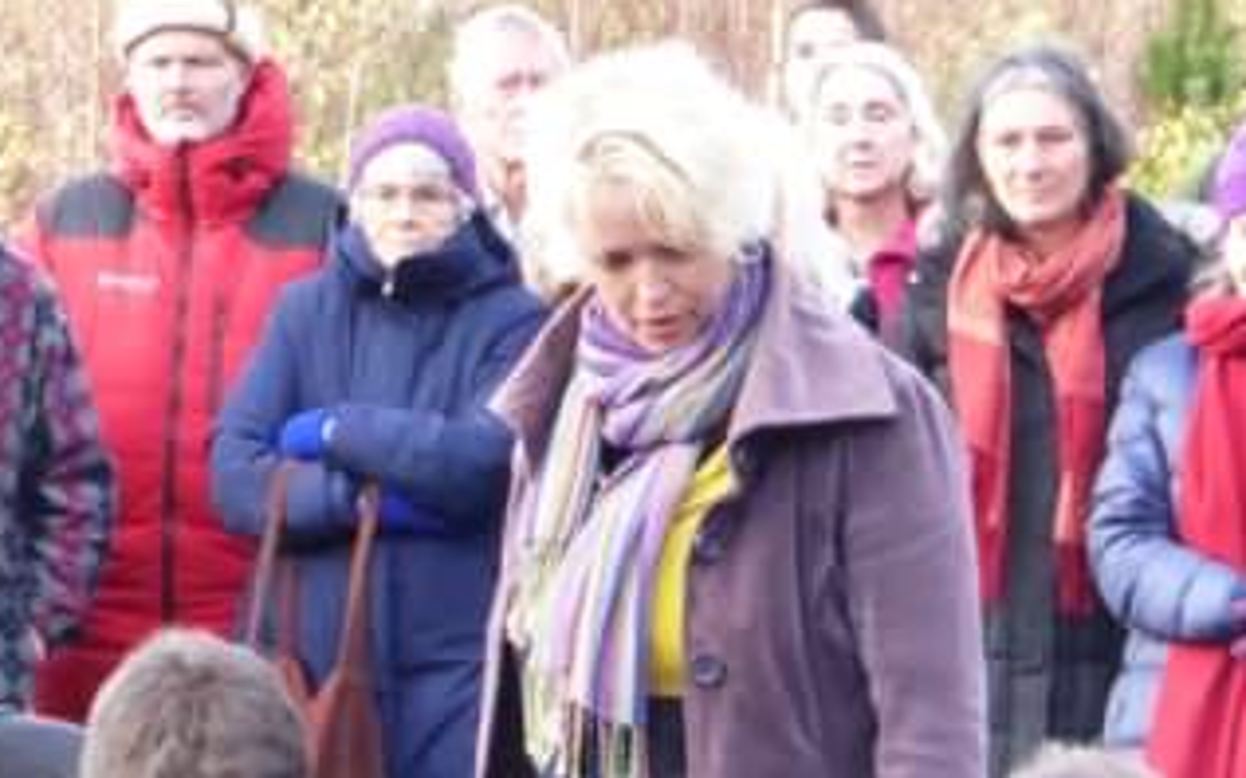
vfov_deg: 4.2
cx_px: 1167
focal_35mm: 312
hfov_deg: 6.7
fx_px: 10593
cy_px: 1289
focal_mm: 15.1
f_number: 5.2
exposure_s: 1/100
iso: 800
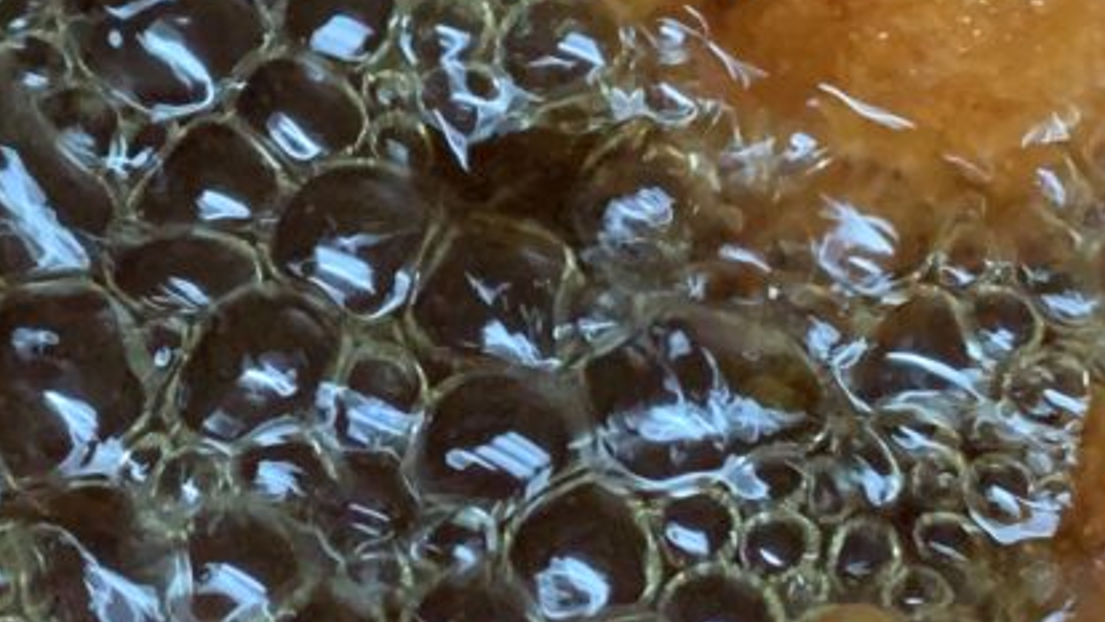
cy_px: 5
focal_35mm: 105
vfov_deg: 11.4
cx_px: 379
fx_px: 3077
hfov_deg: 20.3
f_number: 1.8
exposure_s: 1/40
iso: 320
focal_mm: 4.25
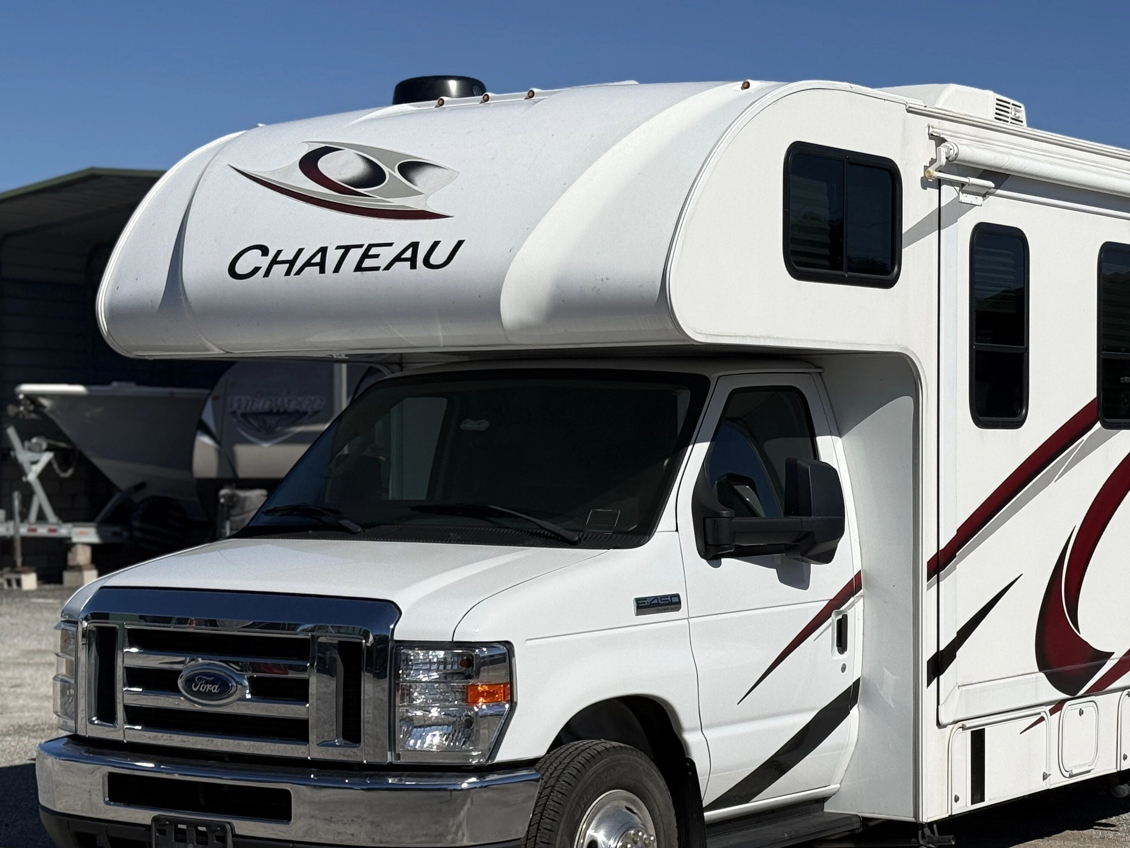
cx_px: 753
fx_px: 2416
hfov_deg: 26.2
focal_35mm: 74
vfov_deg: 19.9
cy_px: 536
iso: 64
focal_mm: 6.76
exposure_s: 1/11364
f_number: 1.78
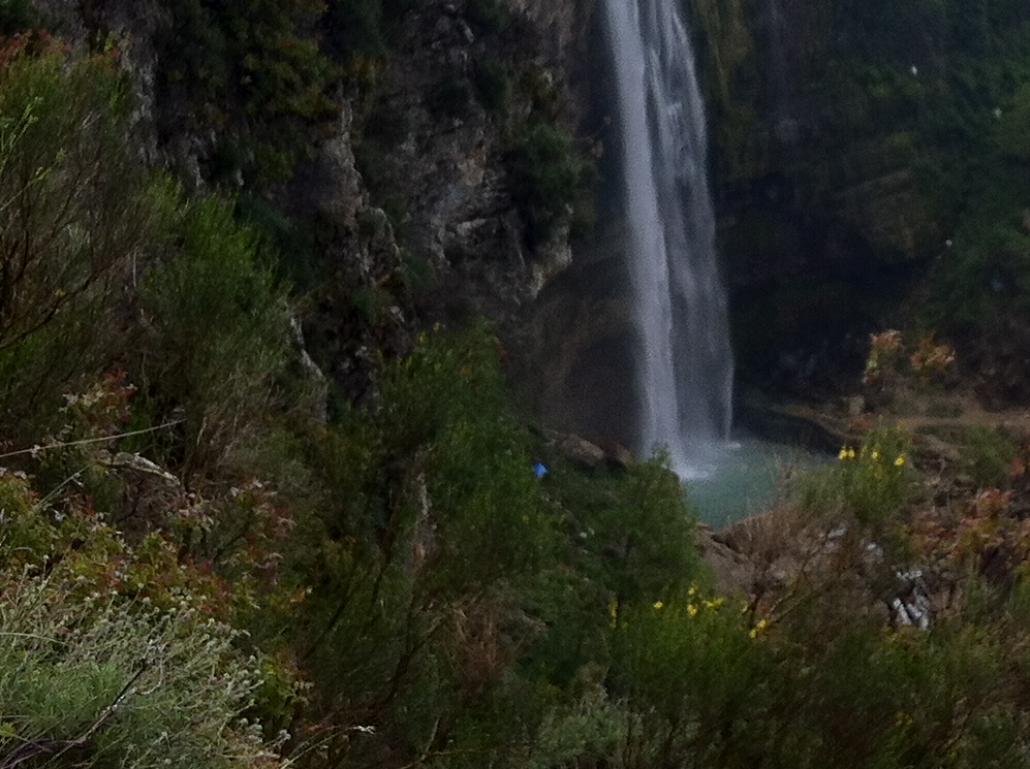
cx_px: 776
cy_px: -202
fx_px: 2704
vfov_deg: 15.5
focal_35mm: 91
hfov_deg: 21.4
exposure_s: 1/293
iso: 80
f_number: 2.8
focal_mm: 3.85
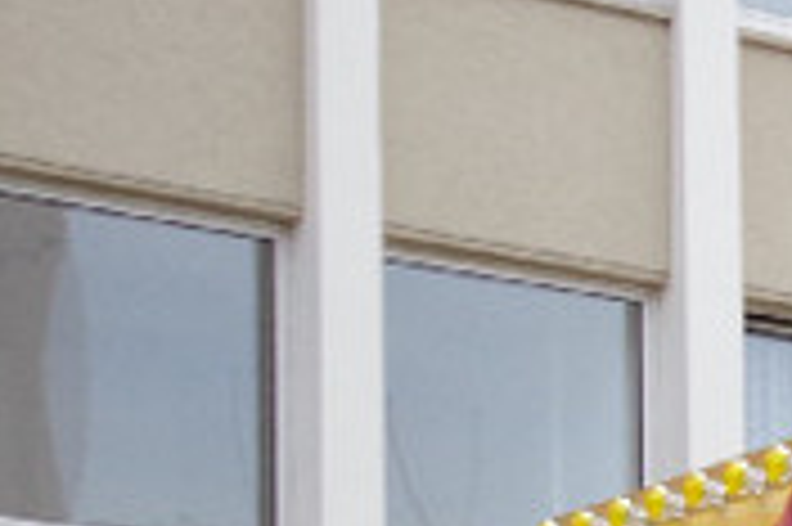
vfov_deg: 6.4
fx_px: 4506
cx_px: 2331
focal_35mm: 205
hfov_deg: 8.5
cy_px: 1142
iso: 800
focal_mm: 20
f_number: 9
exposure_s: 1/320
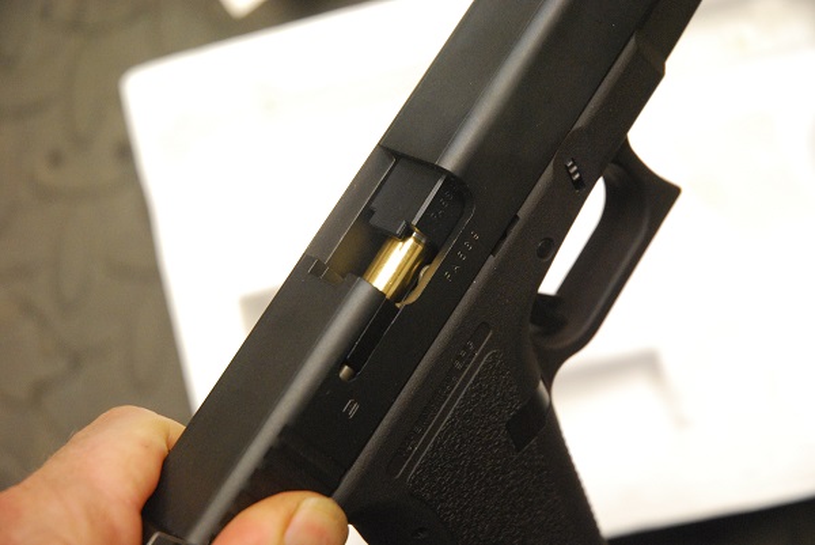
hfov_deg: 20.9
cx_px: 408
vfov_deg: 14.1
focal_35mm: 98
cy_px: 272
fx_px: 2209
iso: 1600
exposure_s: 1/50
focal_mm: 65
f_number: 4.5
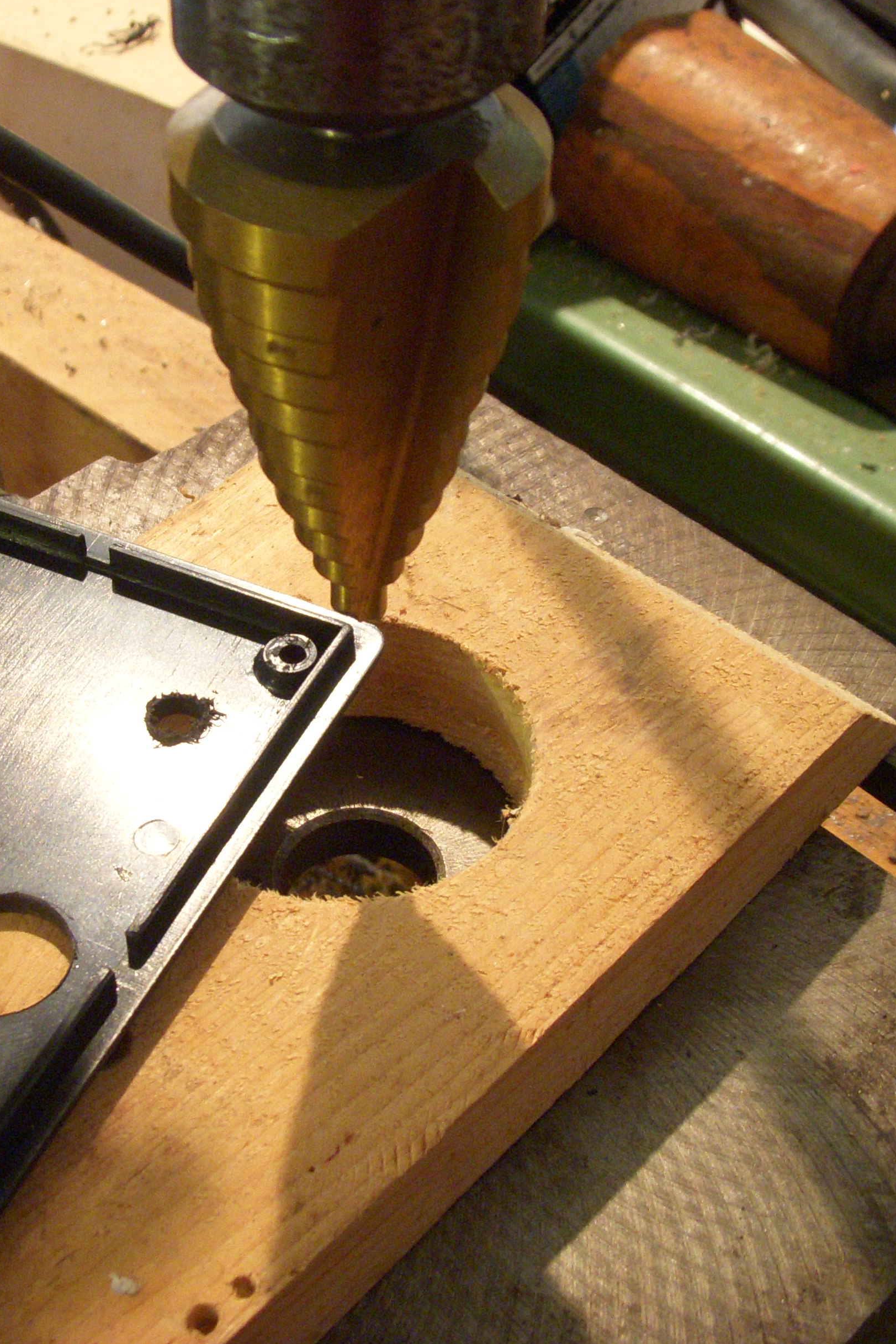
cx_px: 349
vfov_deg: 37.5
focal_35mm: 53
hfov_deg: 25.5
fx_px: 1978
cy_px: 670
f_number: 3.3
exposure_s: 1/6
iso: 400
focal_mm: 6.3
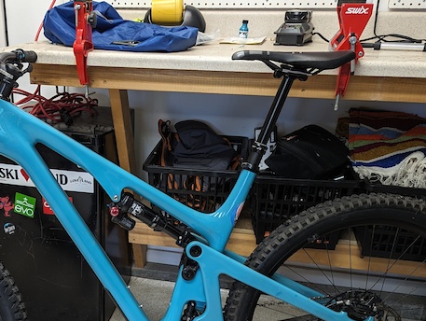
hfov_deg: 43.6
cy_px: 244
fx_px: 518
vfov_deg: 33.7
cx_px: 118
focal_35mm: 42
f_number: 1.85
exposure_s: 1/24
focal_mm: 6.81
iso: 46
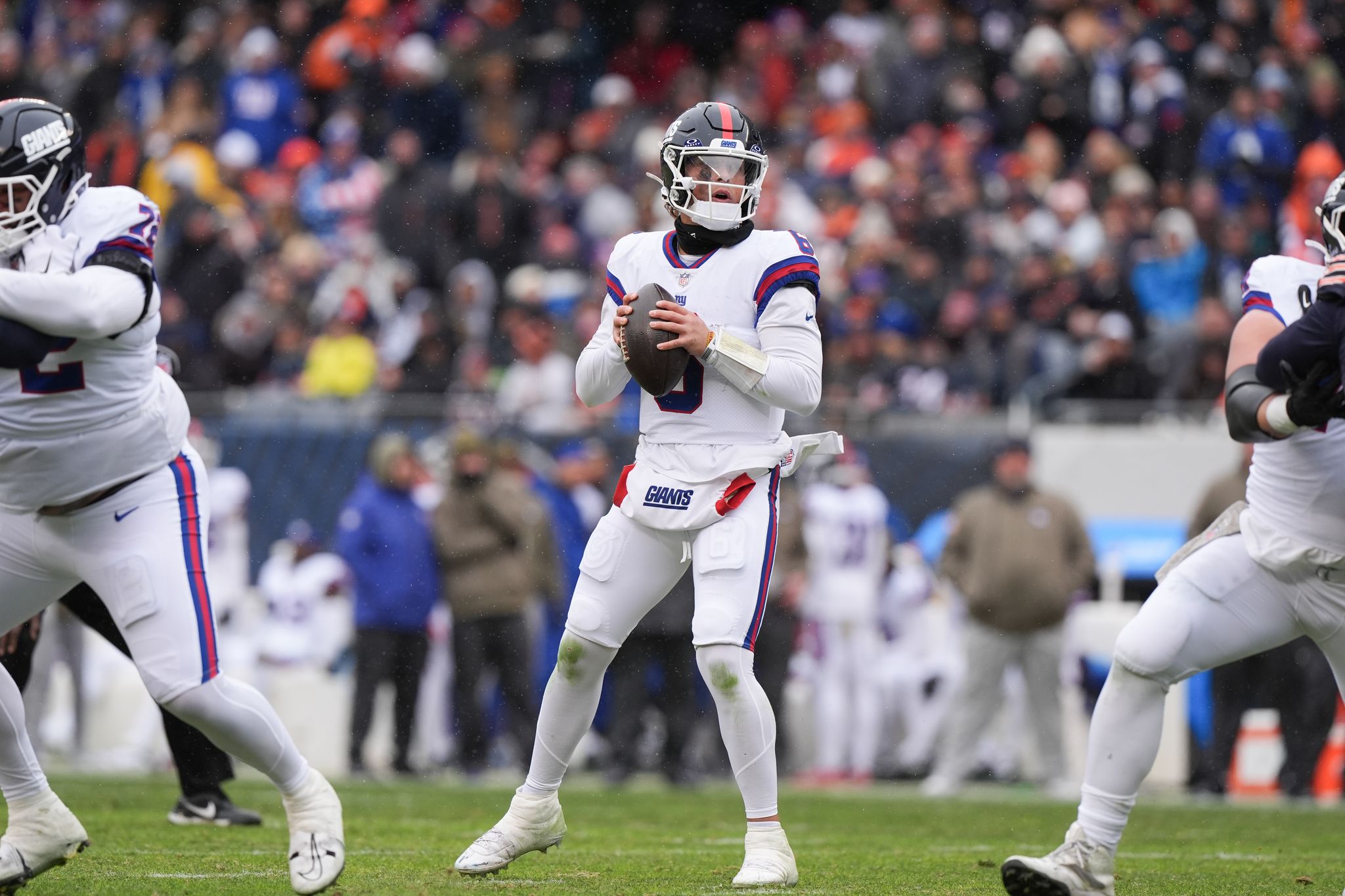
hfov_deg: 5.2
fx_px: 14942
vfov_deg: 3.4
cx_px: 672
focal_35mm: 400
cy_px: 448
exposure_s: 1/2500
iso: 1000
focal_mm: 400
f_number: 4
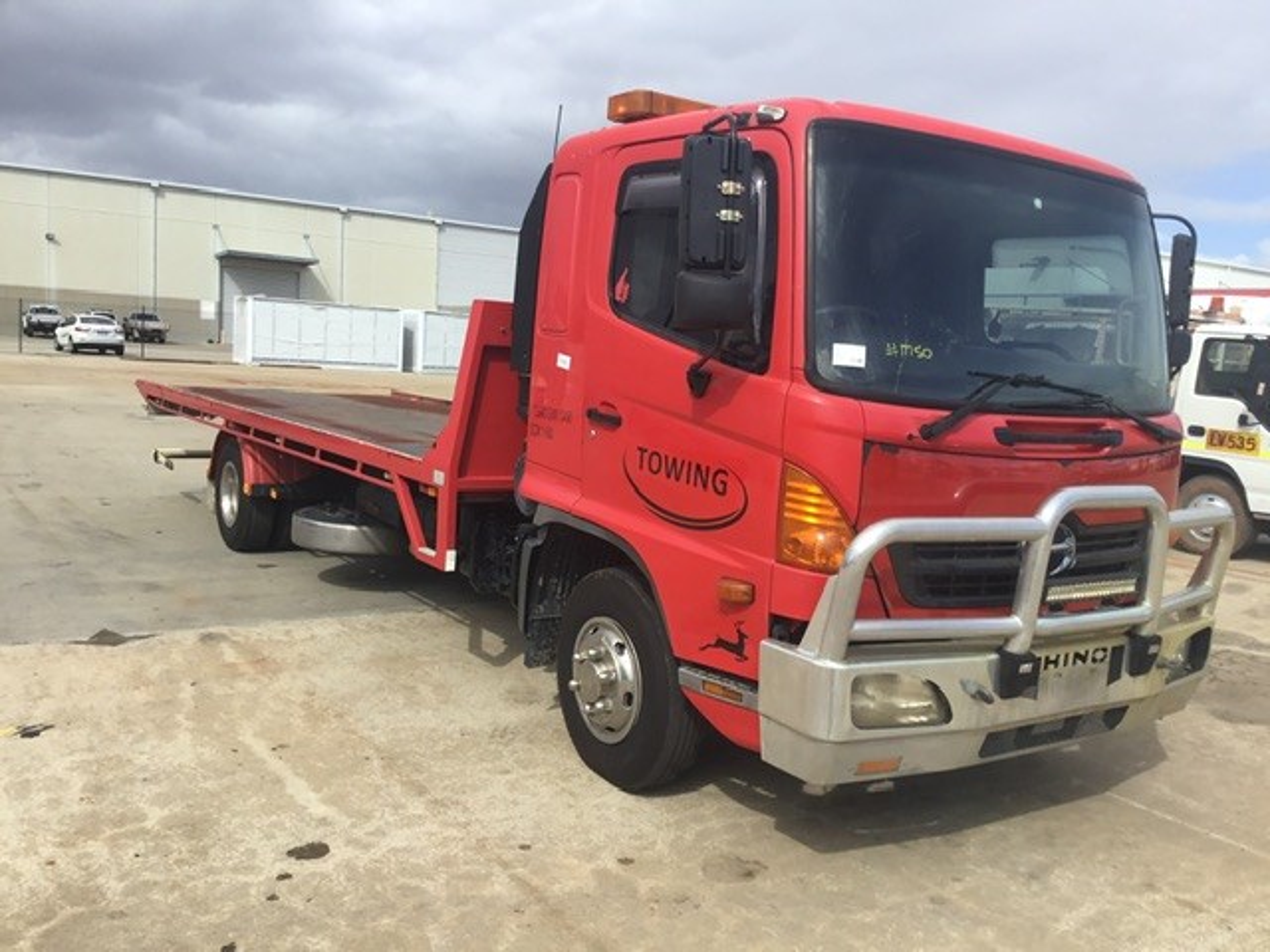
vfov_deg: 45.4
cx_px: 635
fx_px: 1137
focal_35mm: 31
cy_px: 476
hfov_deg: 58.4
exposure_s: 1/1164
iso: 25
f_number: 2.4
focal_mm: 3.3
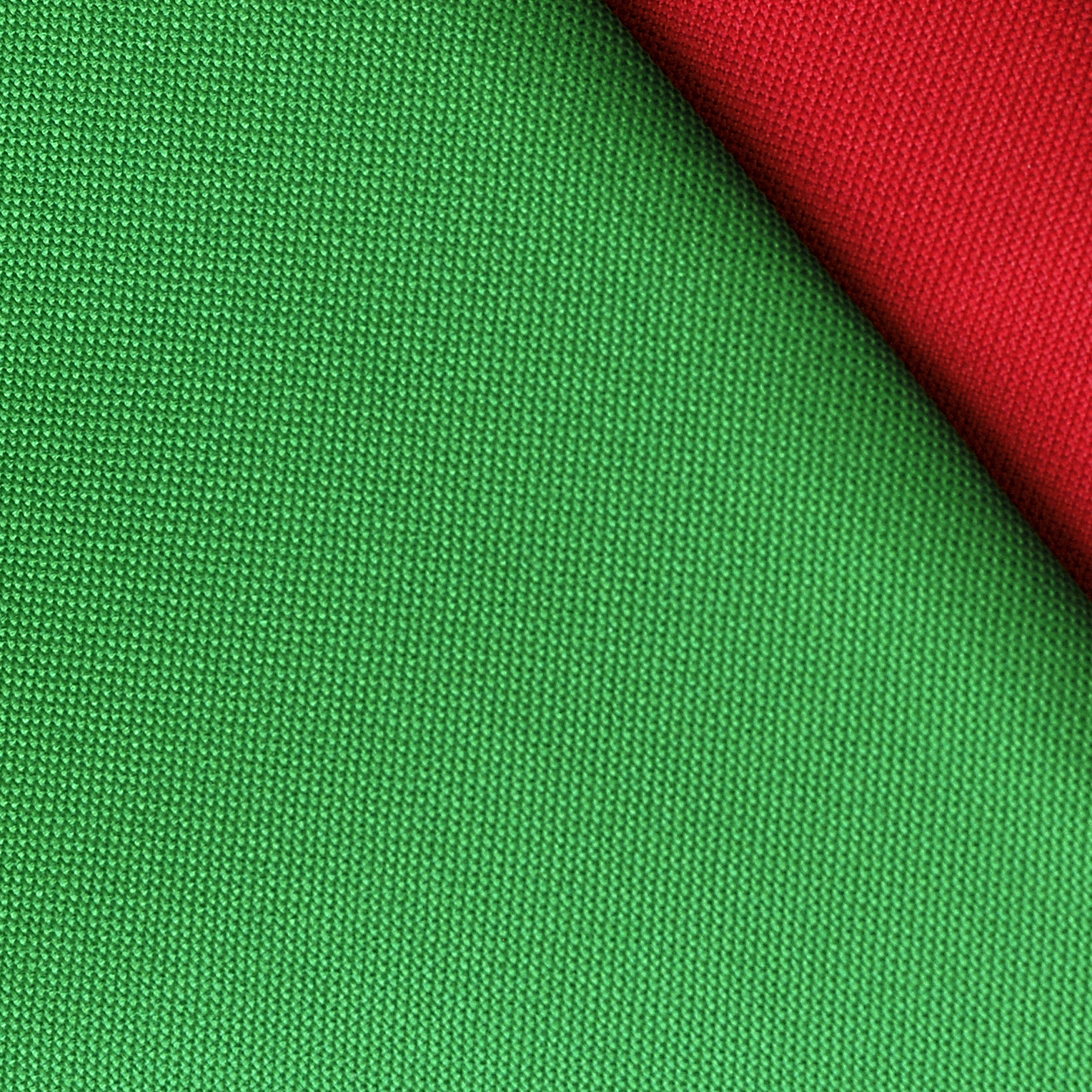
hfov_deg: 9.8
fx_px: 6353
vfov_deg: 9.8
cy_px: 171
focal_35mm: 178
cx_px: 774
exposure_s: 1/50
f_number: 4
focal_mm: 50
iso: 200
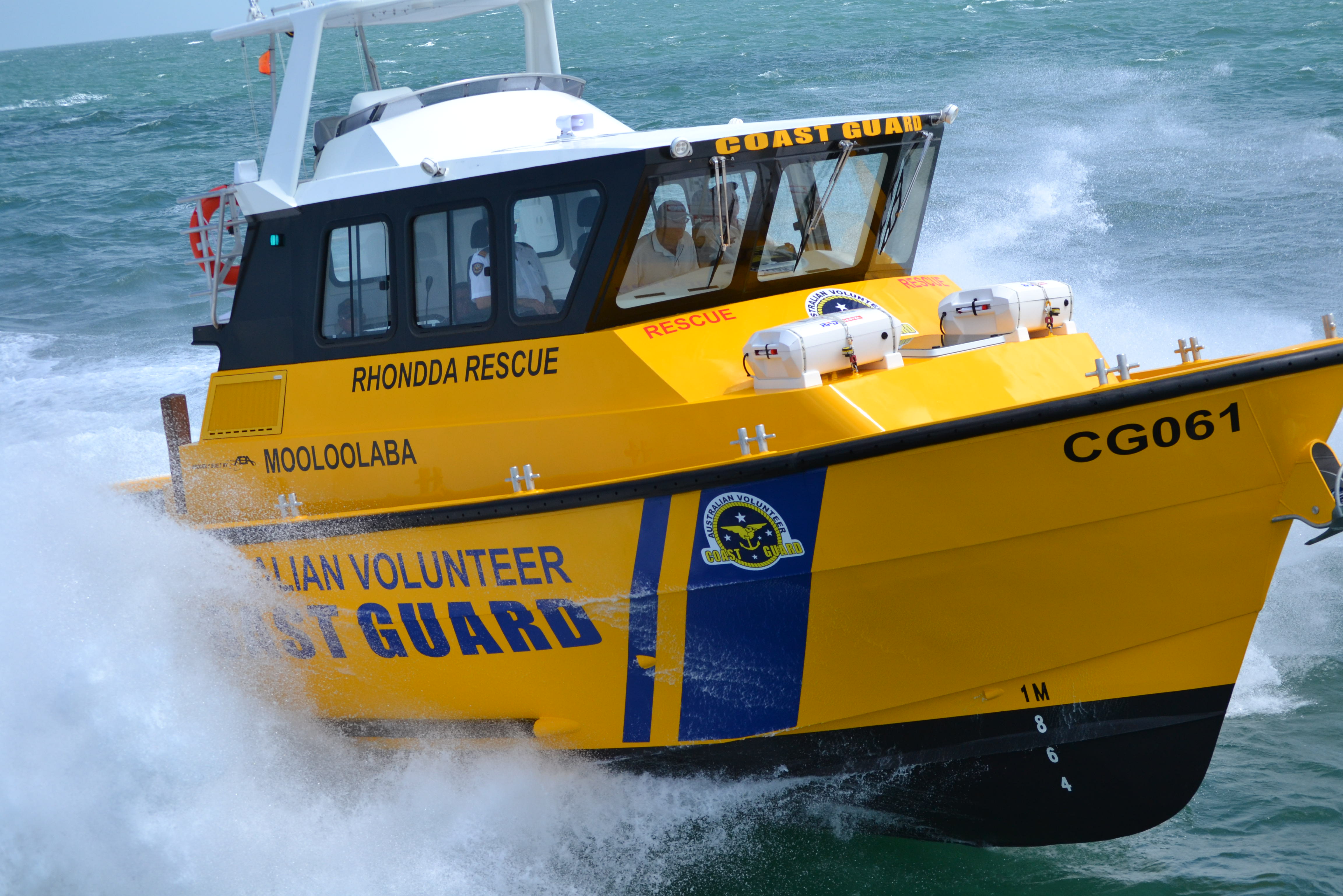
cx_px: 672
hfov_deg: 24.6
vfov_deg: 16.6
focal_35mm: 82
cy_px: 448
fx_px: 3077
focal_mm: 55
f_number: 6.3
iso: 400
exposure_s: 1/1600
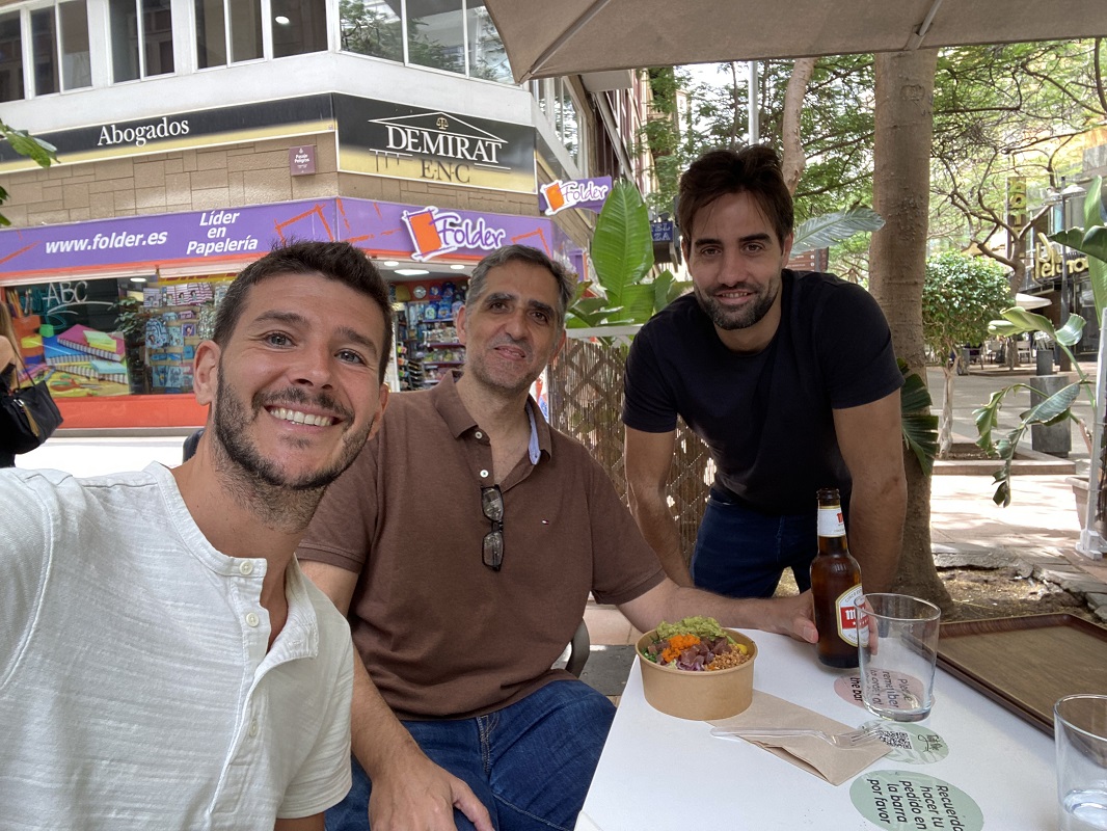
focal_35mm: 23
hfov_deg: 73.9
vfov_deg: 58.9
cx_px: 554
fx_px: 736
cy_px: 416
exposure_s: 1/82
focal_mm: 2.71
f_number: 2.2
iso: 100
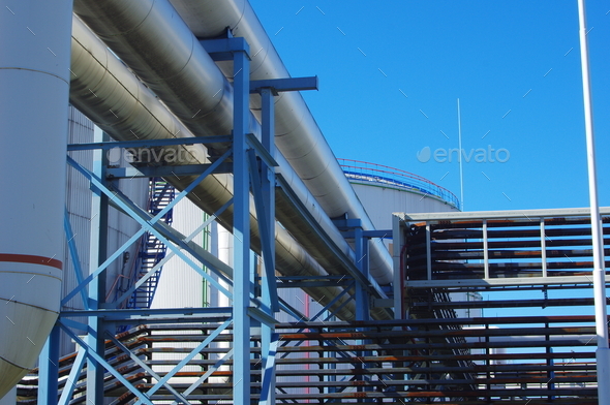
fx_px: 1134
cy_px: 202
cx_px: 305
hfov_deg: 30.1
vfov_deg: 20.3
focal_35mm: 67
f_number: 11
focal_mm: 45
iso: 100
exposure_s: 1/125
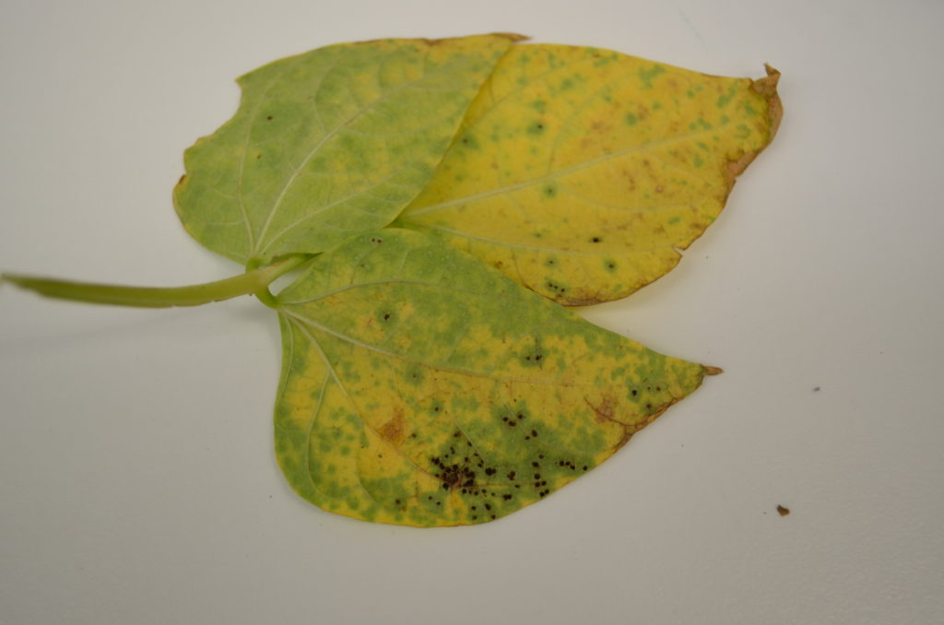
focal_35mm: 42
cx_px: 472
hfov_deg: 46.5
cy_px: 312
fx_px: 1099
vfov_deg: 31.7
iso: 400
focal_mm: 28
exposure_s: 1/80
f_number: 4.5
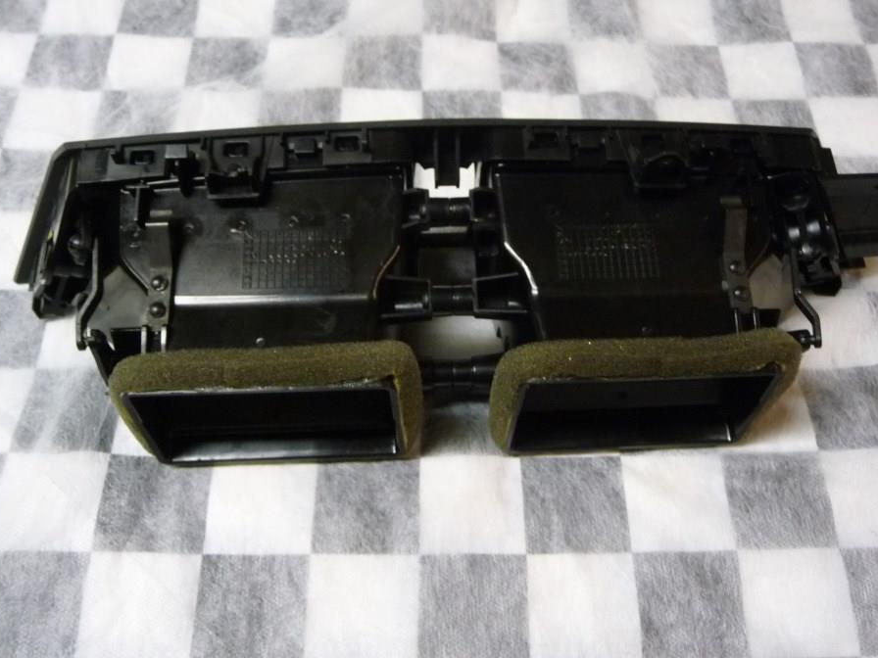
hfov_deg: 56.8
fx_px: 812
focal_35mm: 32
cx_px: 456
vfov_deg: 44.2
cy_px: 329
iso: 320
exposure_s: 1/30
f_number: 3.3
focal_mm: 4.7
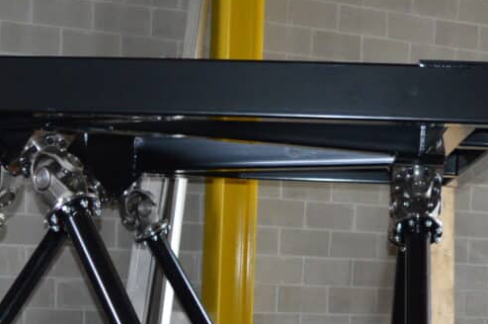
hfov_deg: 24.2
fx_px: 1137
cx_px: 222
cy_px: 413
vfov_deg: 15.5
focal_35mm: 84
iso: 640
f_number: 3.5
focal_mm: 18
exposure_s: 1/60
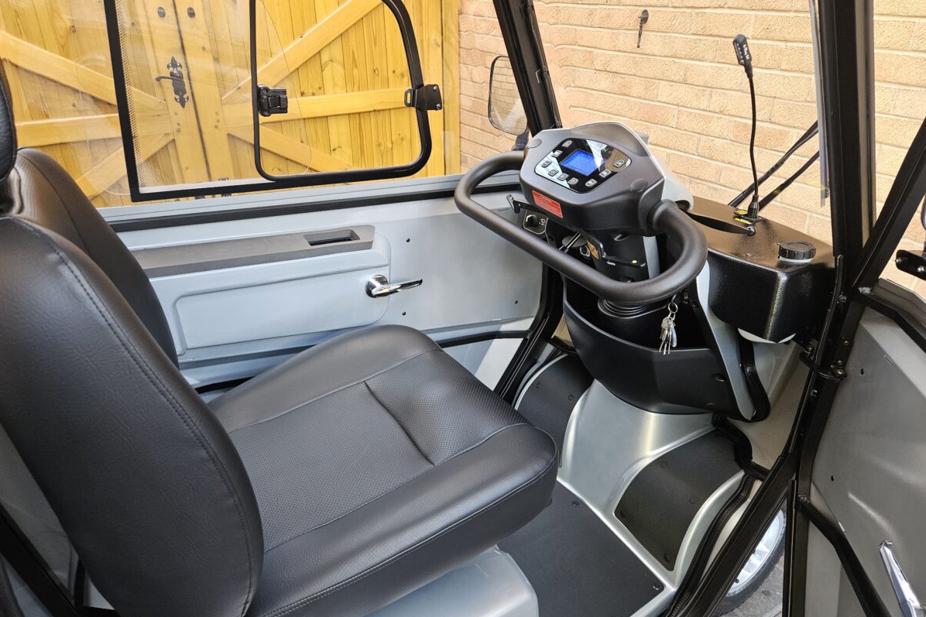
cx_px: 462
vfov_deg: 53.1
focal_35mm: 24
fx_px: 617
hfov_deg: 73.8
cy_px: 314
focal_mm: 5.4
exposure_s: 1/142
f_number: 1.8
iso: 320
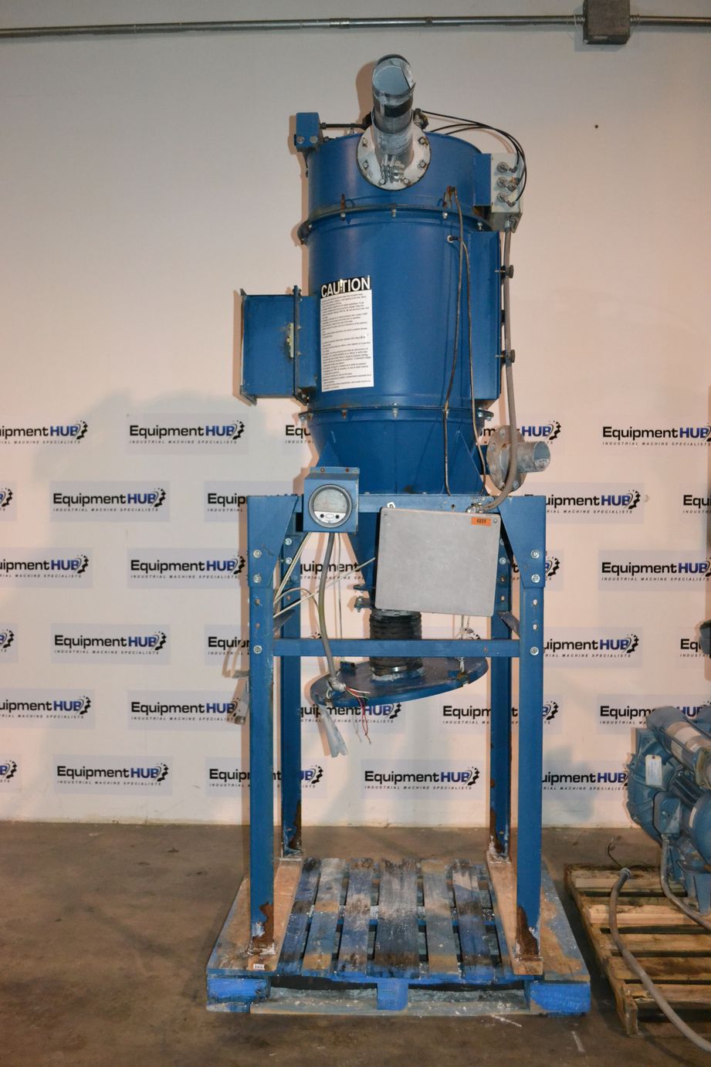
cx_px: 356
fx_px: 978
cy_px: 534
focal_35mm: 33
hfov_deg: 40.0
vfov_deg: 57.2
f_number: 3.8
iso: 2500
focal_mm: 22
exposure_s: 1/60
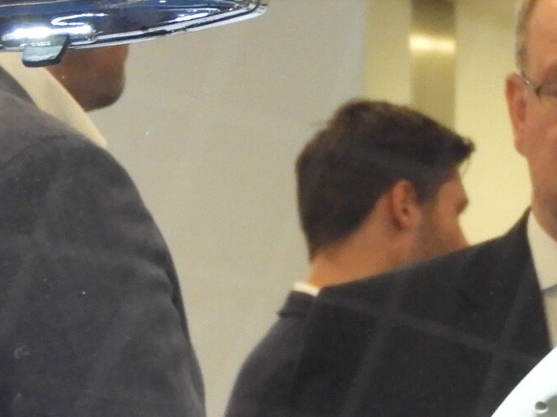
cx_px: 602
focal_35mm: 477
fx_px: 7674
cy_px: 70
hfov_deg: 4.1
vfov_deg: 3.1
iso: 500
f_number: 5
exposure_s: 1/15
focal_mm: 22.4
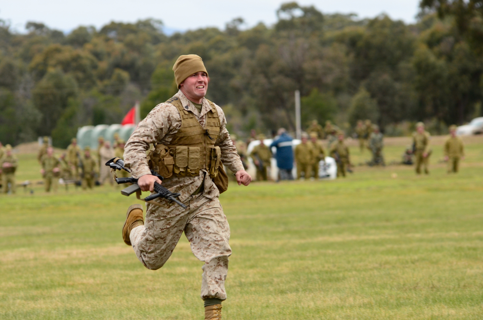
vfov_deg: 4.6
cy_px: 160
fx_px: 4017
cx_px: 242
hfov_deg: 6.9
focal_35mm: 300
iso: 640
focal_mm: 200
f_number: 5.6
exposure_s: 1/320
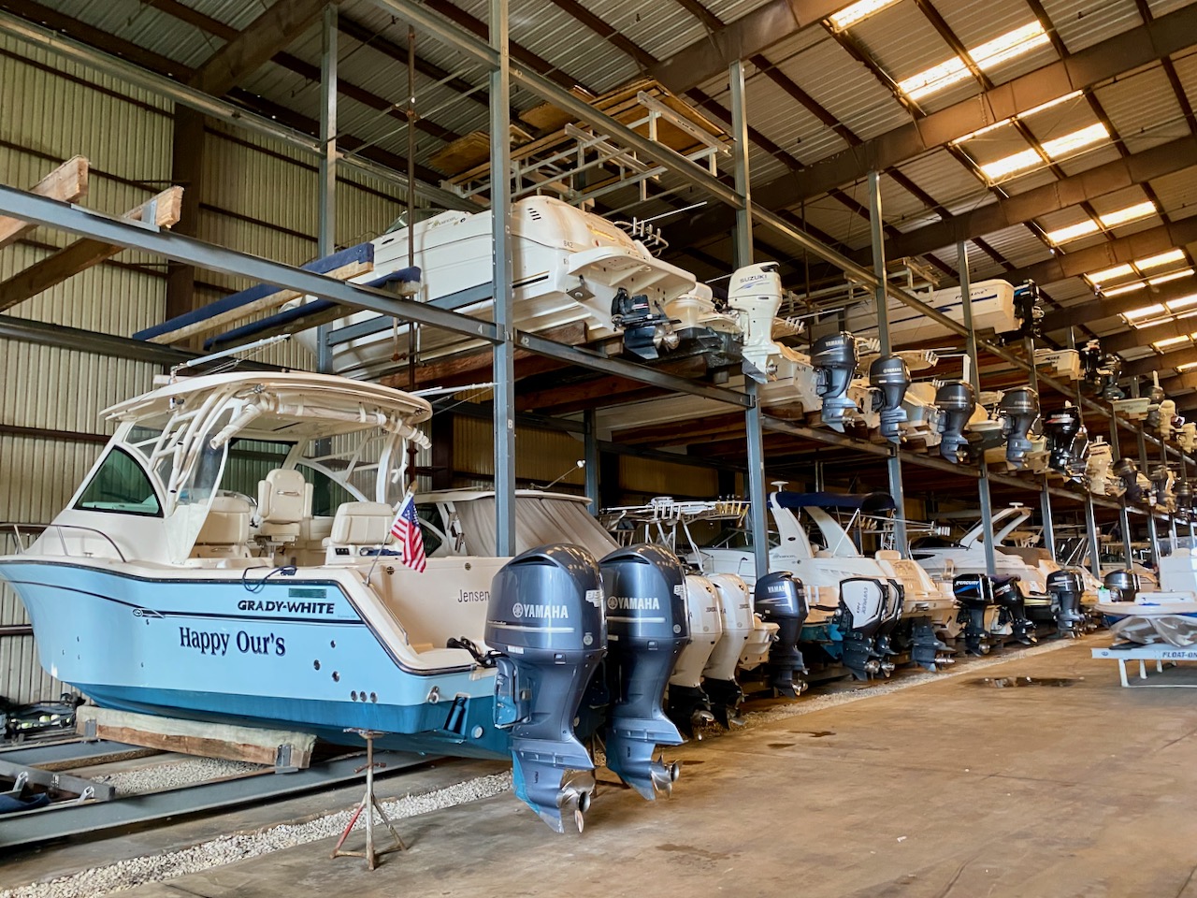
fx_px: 899
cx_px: 598
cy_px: 449
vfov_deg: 53.1
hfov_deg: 67.3
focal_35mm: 26
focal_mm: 4.25
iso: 250
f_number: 1.8
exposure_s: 1/60
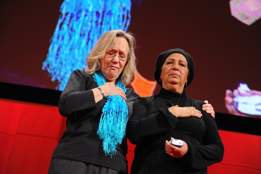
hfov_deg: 28.9
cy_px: 87
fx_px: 507
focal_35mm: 70
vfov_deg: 19.4
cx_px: 130
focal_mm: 70
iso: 3200
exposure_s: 1/320
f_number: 3.5
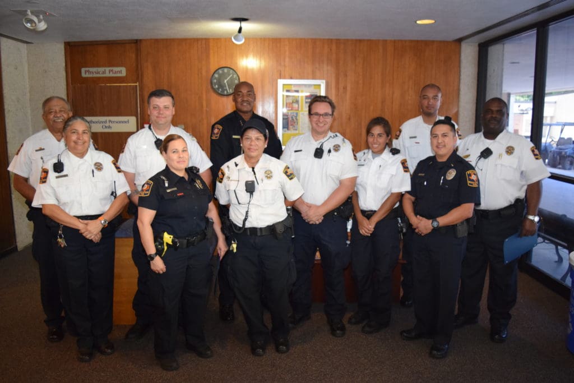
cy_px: 192
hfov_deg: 67.4
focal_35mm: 27
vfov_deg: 47.9
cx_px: 287
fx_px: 431
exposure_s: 1/60
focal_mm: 18
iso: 2500
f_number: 3.5
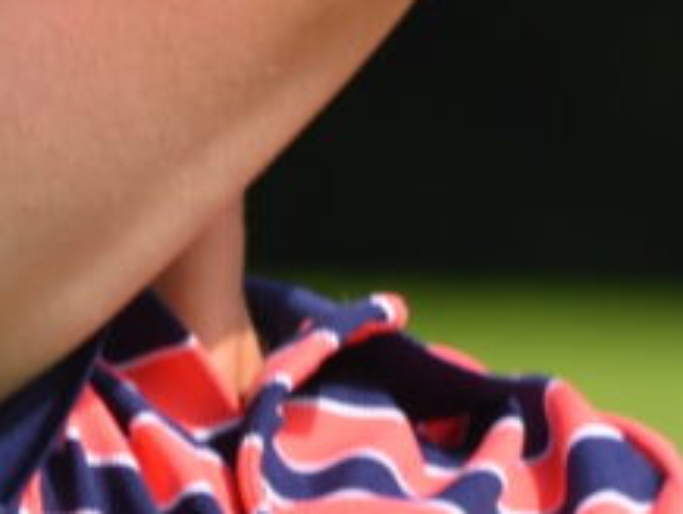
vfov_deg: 0.8
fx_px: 36029
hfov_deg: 1.1
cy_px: 25
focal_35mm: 1824
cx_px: 445
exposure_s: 1/250
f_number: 9
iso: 100
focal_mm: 270
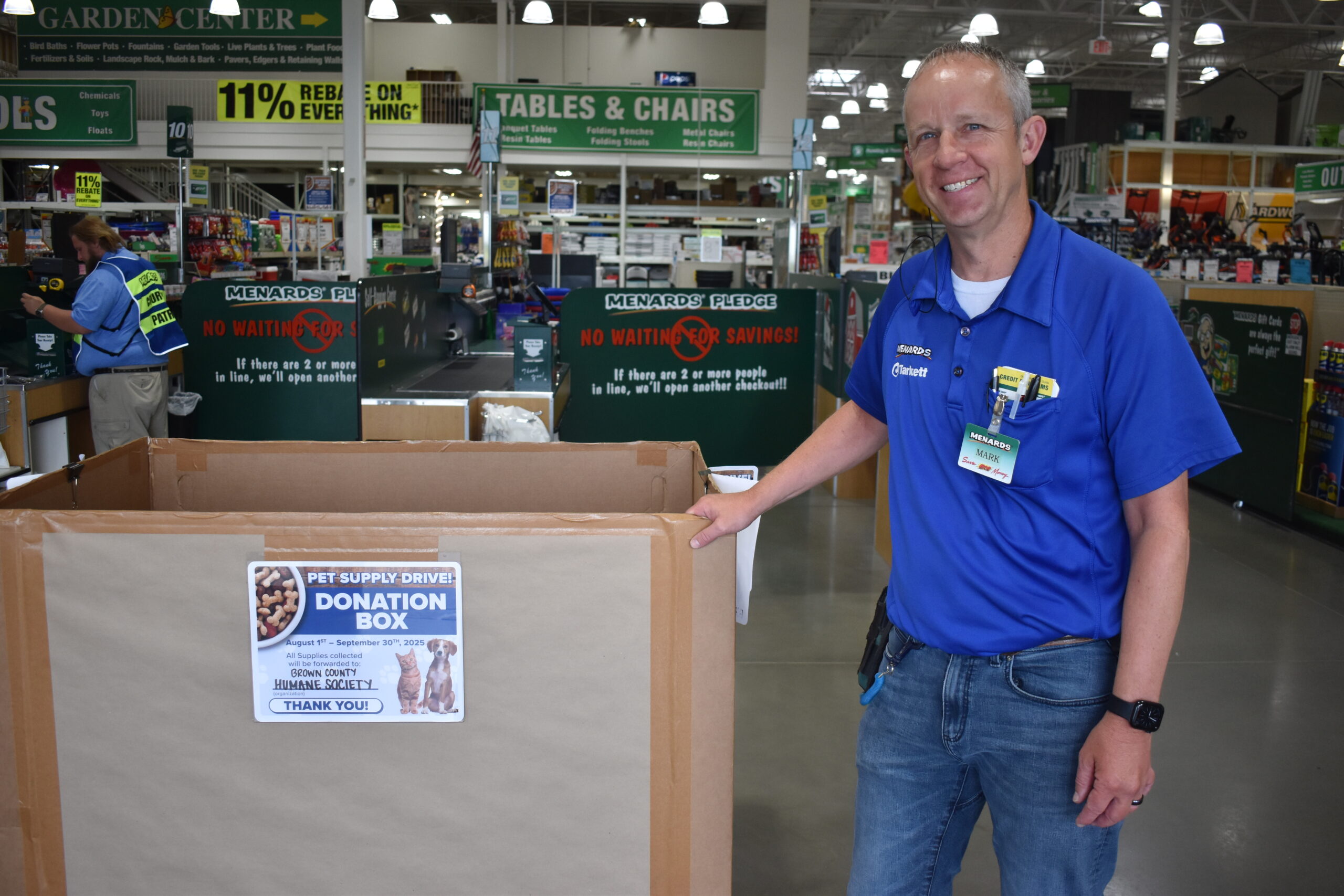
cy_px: 448
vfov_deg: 40.0
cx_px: 672
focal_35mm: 33
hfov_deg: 57.2
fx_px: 1232
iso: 720
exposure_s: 1/250
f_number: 3.8
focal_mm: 22
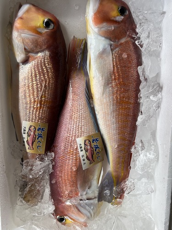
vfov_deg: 67.3
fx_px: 172
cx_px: 86
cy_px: 115
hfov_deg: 53.1
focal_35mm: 26
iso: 50
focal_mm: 5.7
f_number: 1.5
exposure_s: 1/1669
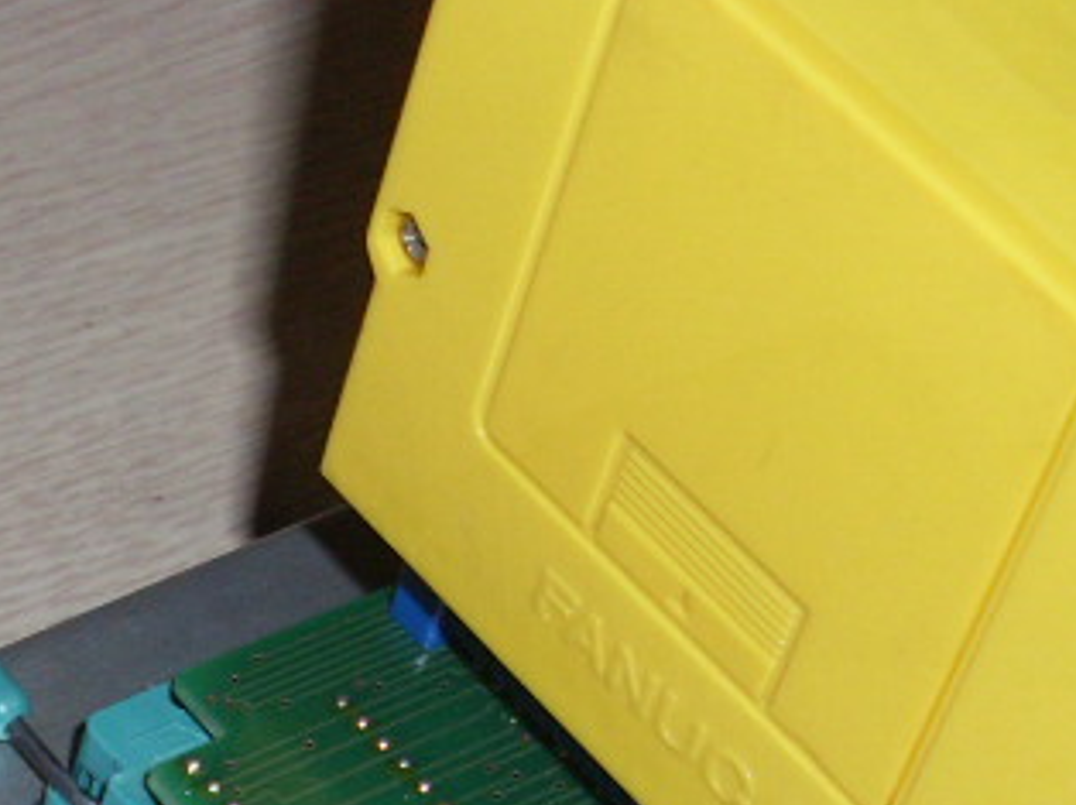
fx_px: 3851
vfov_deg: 11.7
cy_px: 915
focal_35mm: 124
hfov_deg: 15.8
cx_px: 240
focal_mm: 6.3
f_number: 7.7
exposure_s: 1/45
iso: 100
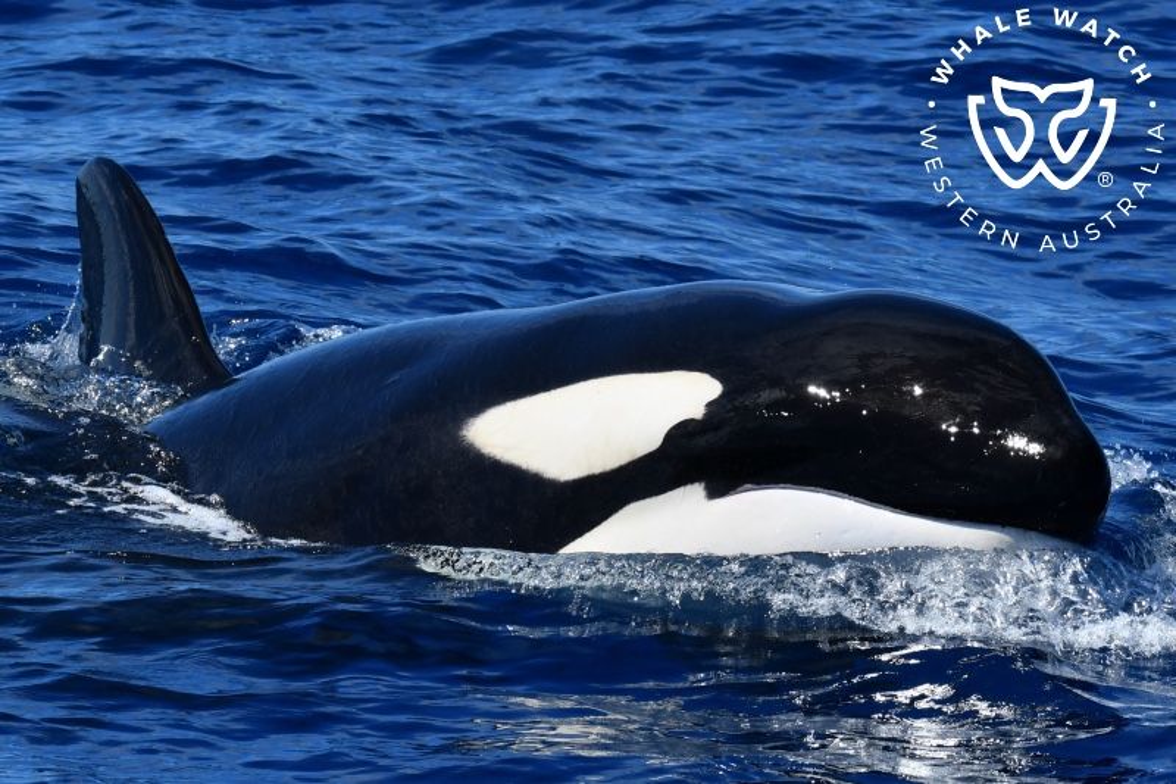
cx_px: 588
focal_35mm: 510
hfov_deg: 4.0
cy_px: 392
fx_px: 16655
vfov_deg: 2.7
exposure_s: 1/2000
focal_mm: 340
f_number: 8
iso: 400
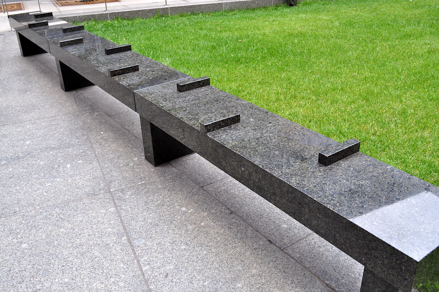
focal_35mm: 36
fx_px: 438
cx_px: 220
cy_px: 146
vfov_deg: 36.8
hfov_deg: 53.2
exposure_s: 1/160
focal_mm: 24
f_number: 9
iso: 400
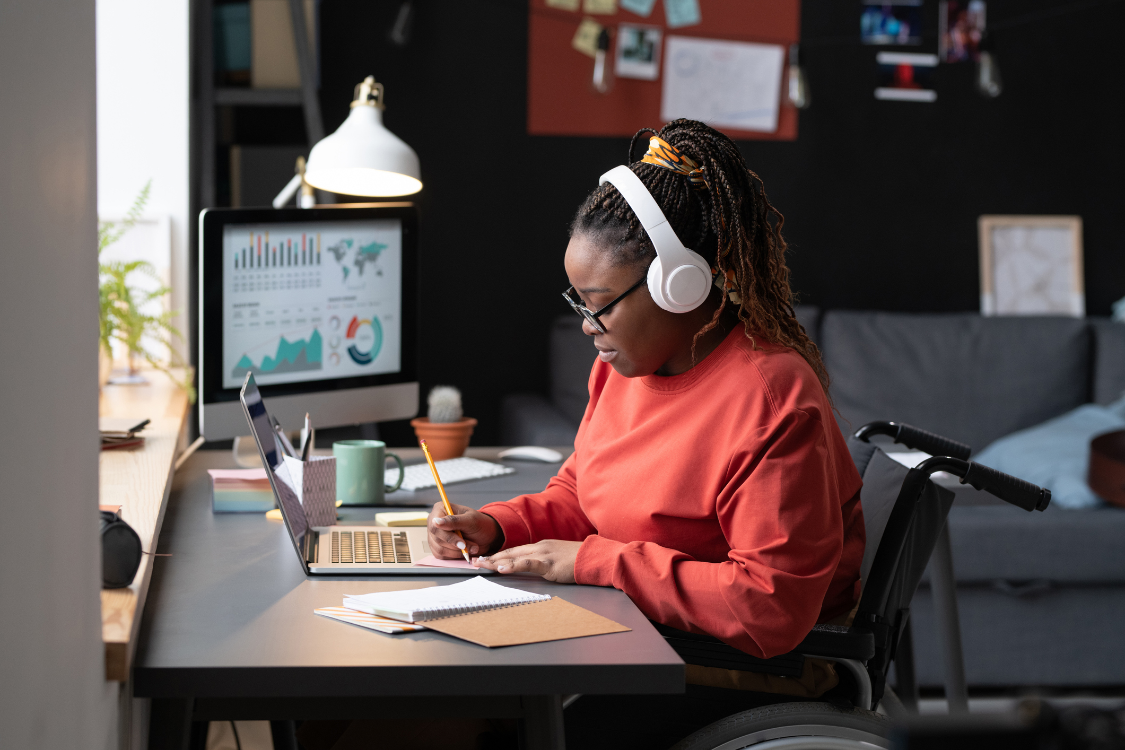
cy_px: 375
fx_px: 2656
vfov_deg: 16.1
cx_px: 562
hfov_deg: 23.9
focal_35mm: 85
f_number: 3.2
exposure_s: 1/200
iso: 640
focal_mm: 85
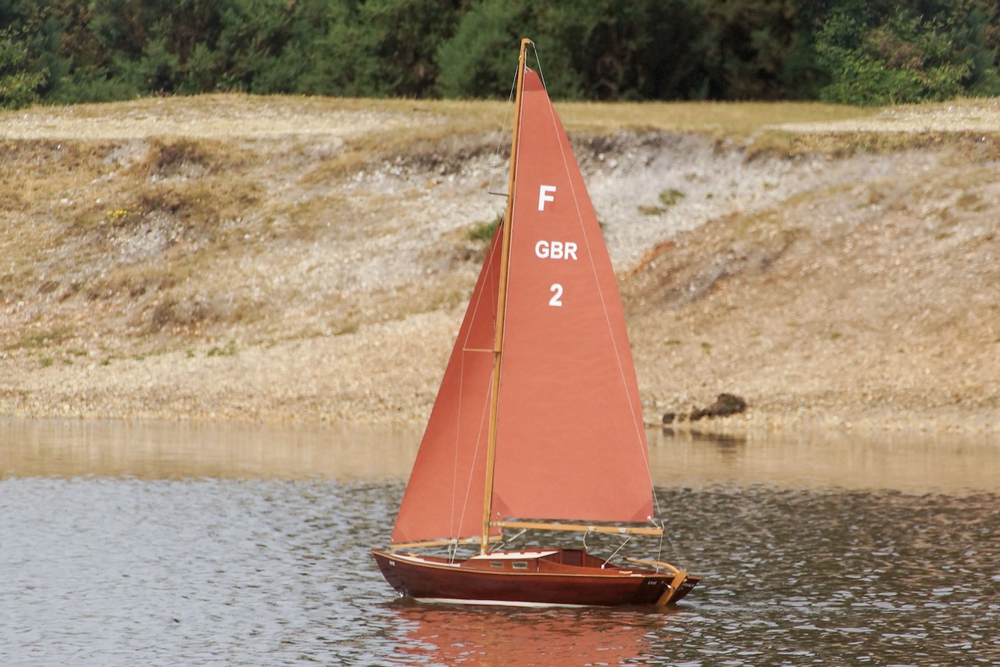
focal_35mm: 300
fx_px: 8335
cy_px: 334
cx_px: 500
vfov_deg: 4.6
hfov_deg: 6.9
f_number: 10
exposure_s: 1/1000
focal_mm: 200
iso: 400
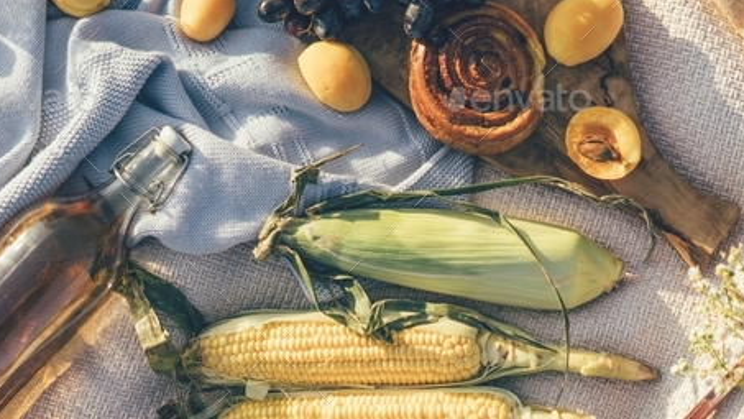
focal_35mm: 75
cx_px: 266
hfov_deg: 28.1
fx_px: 1480
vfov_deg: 16.1
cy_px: 177
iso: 160
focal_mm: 55
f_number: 2.2
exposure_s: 1/5000
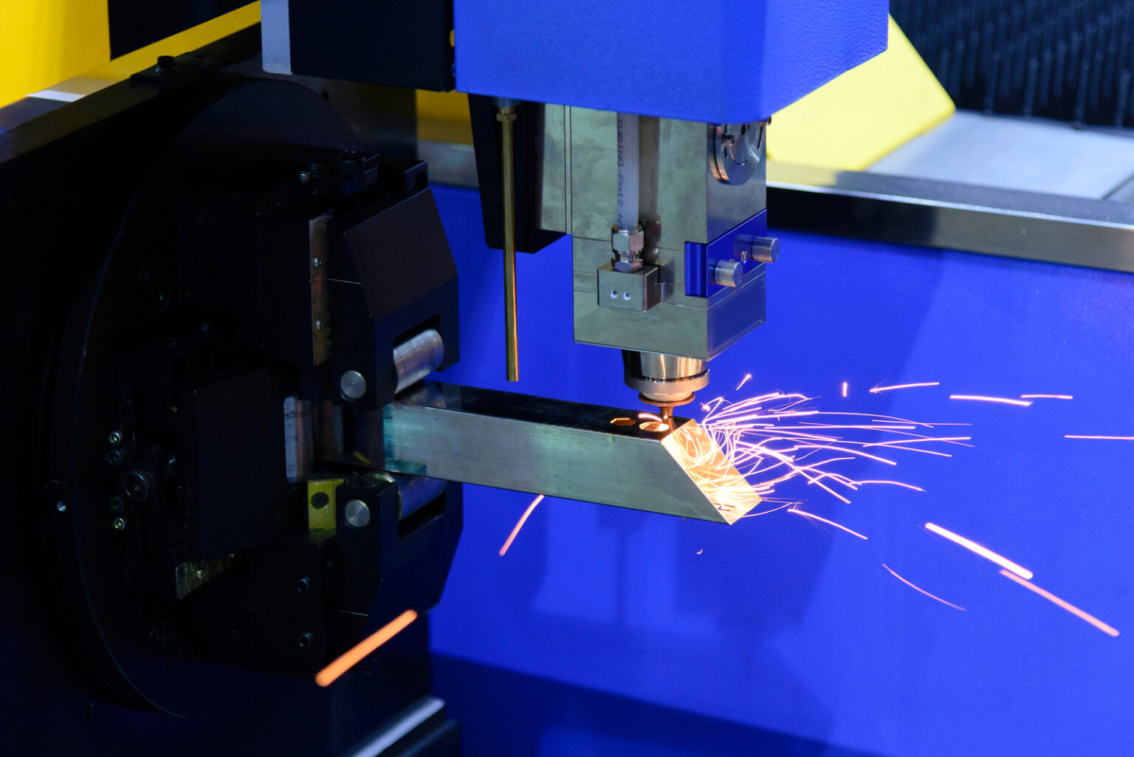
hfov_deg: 17.1
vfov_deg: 11.4
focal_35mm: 120
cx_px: 567
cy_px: 378
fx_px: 3781
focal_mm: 120
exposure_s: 1/100
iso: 2000
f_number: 4
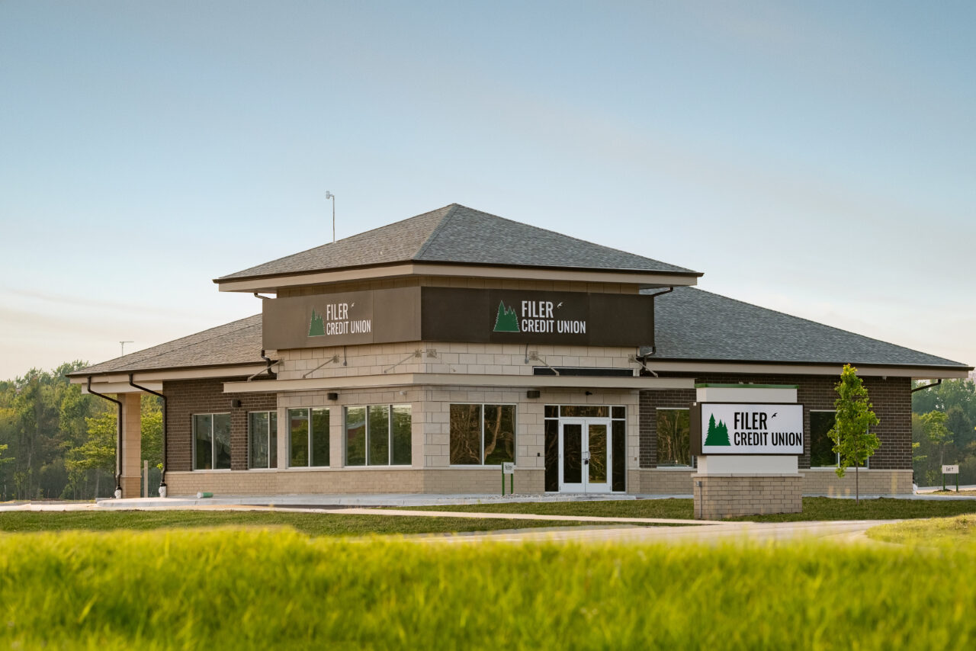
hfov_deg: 15.2
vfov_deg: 10.2
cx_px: 488
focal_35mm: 135
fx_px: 3661
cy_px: 326
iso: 400
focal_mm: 90
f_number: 4
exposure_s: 1/640
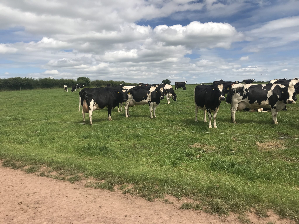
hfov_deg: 63.4
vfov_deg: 49.7
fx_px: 242
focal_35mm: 28
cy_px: 112
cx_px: 150
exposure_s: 1/3690
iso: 20
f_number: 1.8
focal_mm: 3.99
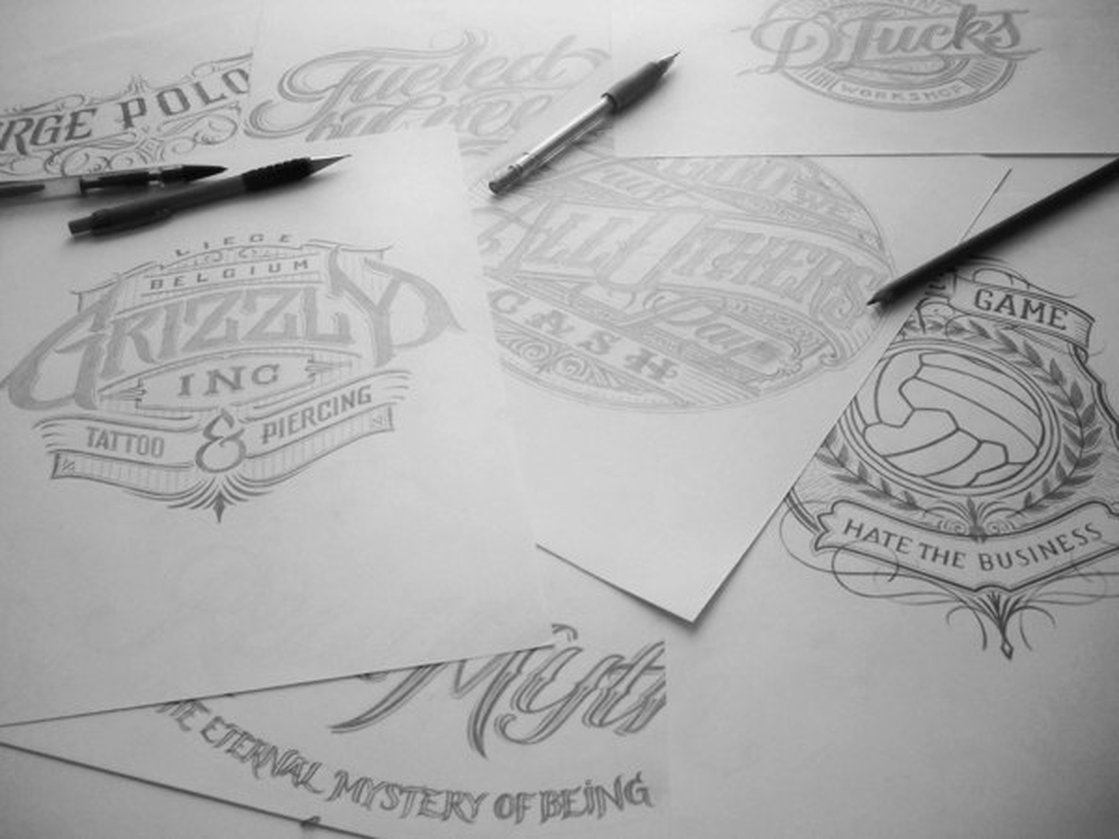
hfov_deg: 52.6
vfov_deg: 40.7
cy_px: 420
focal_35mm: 35
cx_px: 560
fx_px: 1131
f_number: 3.1
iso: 320
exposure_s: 1/60
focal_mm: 6.3
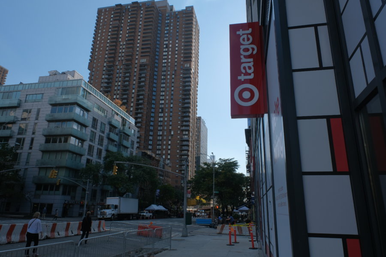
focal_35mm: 24
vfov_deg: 53.1
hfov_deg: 73.7
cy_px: 128
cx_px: 193
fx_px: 257
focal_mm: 16
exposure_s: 1/640
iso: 320
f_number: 7.1
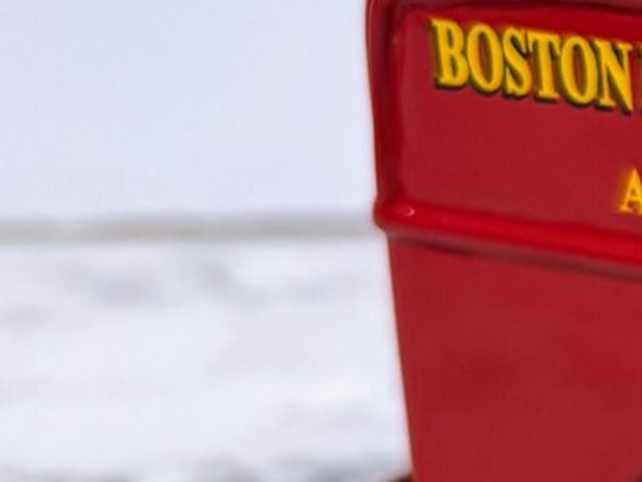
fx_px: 2431
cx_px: 1600
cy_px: 357
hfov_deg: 11.8
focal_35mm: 131
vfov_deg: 11.3
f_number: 1.6
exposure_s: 1/120
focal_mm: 5.96
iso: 125
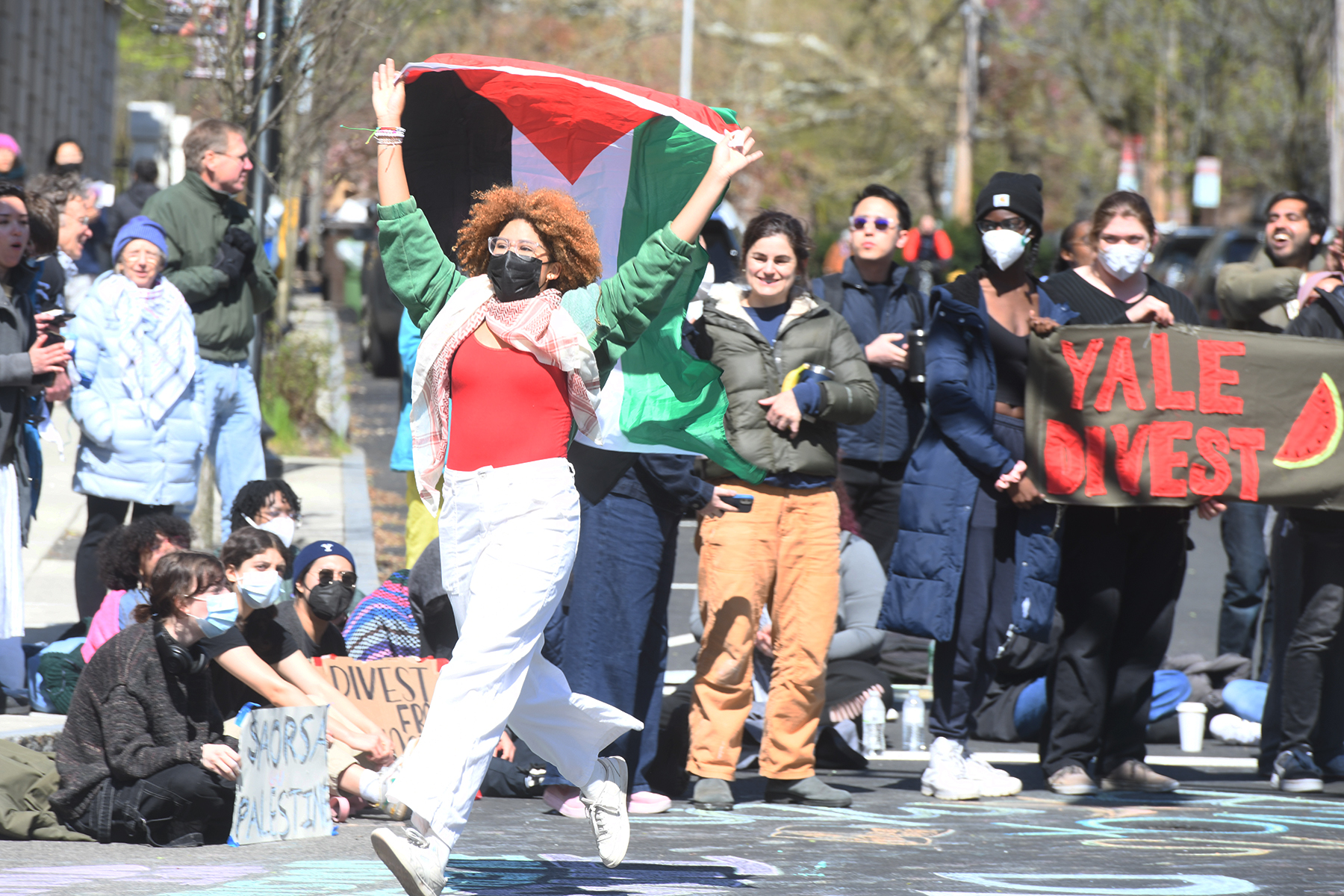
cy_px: 448
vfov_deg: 6.9
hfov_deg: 10.3
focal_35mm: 200
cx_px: 672
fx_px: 7466
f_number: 8
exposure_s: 1/250
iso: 200
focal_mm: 200
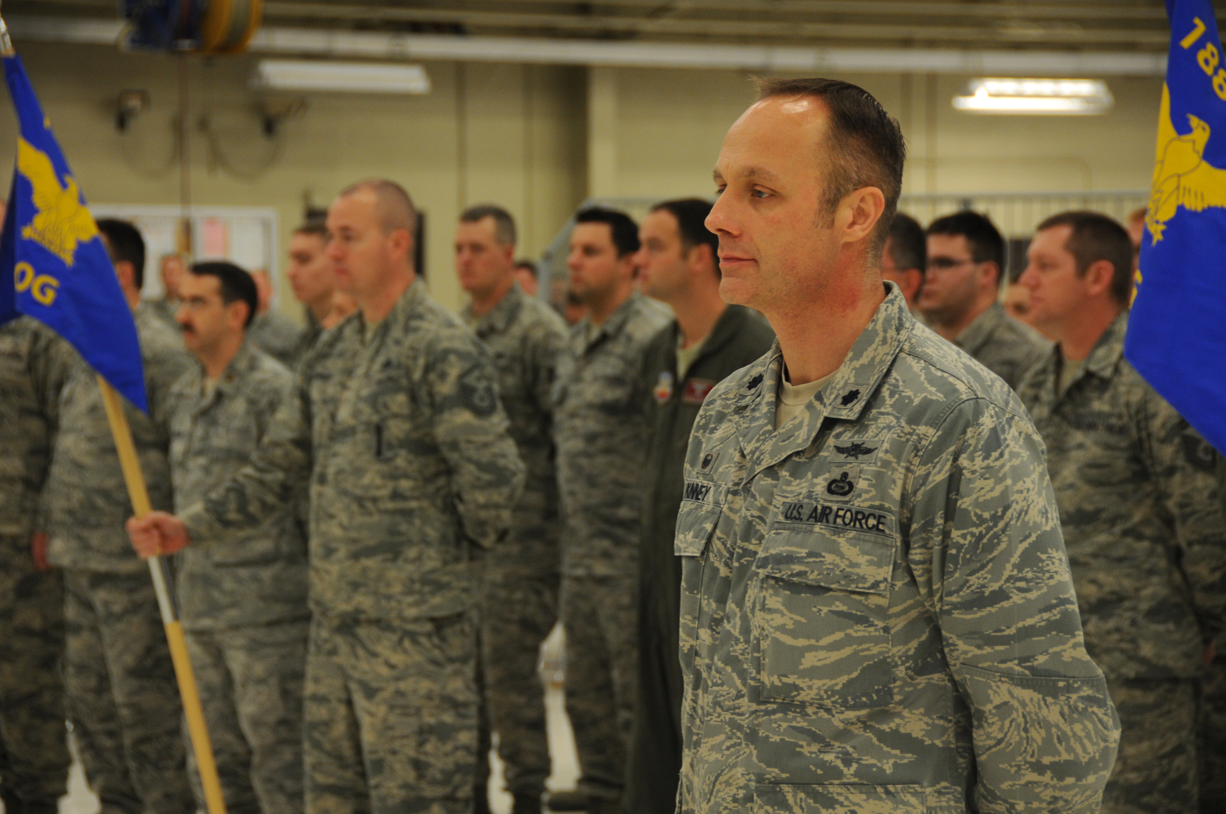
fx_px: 4847
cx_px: 613
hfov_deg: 14.4
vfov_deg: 9.6
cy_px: 407
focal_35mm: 142
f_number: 5.3
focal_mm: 95
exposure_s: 1/40
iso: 500
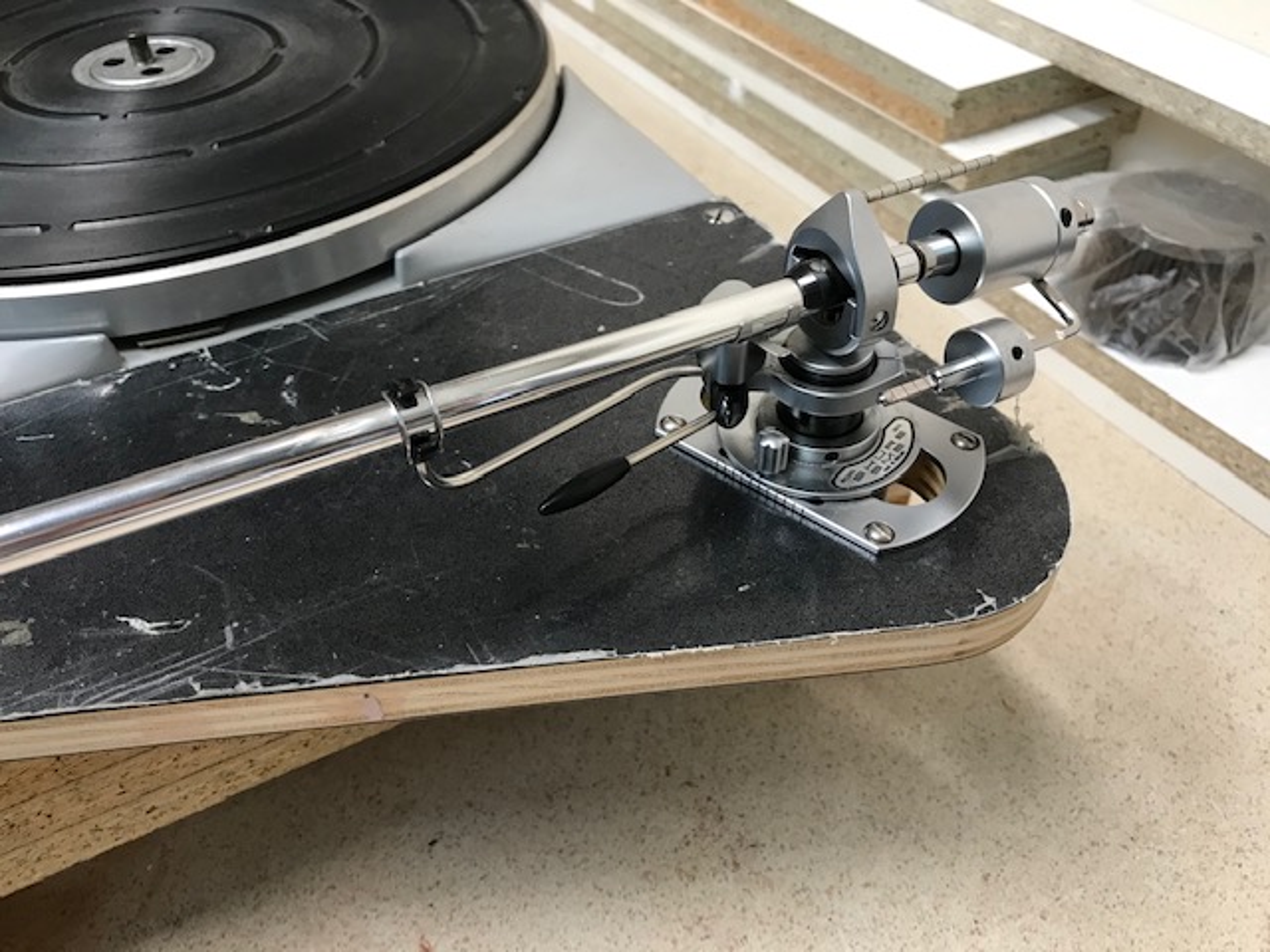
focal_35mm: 28
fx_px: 1027
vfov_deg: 49.7
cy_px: 476
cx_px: 635
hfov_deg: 63.4
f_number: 1.8
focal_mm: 3.99
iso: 32
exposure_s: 1/20
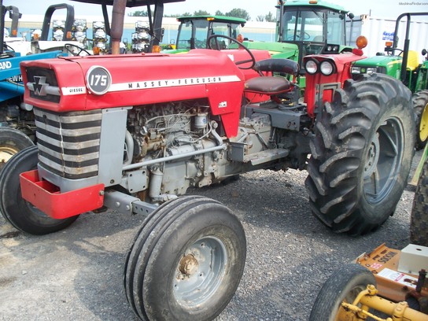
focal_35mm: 36
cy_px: 160
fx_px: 445
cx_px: 214
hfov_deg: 51.4
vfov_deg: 39.7
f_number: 2.8
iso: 64
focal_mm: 7.54
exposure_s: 1/320
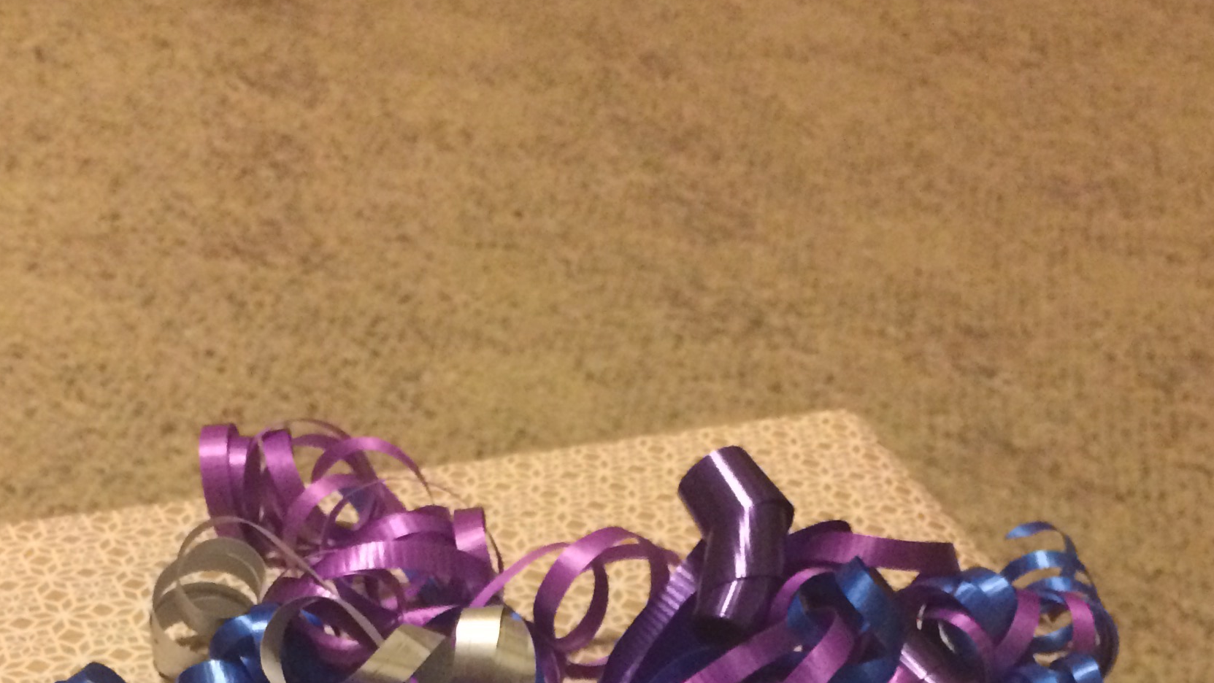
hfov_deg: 33.8
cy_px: 1051
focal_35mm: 62
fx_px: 1996
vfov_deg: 17.3
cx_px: 560
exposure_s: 1/15
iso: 250
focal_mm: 4.15
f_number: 2.2
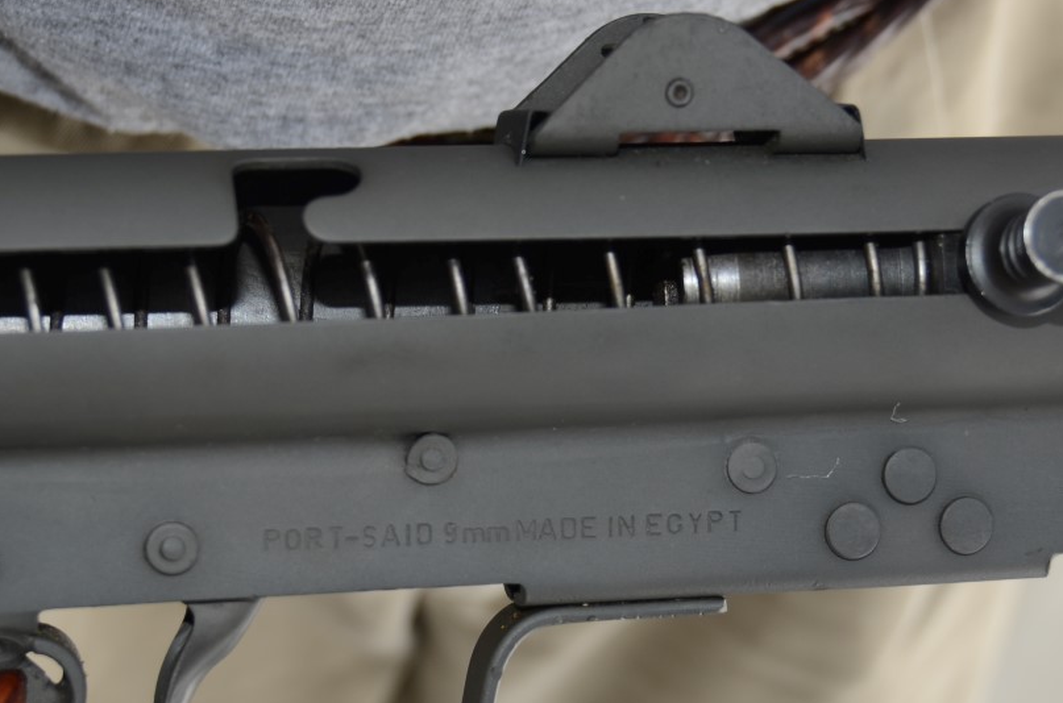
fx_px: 2857
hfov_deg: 21.1
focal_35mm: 97
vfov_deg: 14.0
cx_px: 563
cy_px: 494
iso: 100
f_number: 4
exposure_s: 1/125
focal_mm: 32
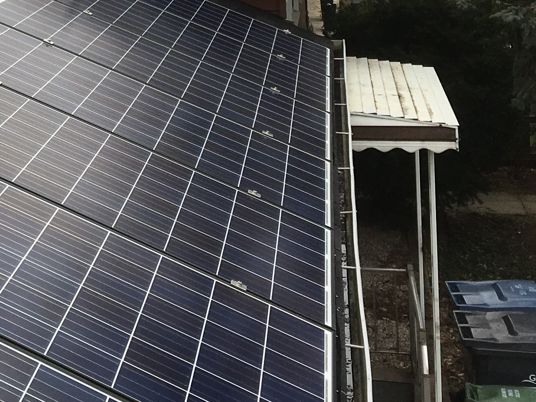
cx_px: -56
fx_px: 1378
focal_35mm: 89
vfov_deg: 16.0
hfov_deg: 20.9
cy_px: -73
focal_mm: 4.15
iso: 25
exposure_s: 1/490
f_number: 2.2
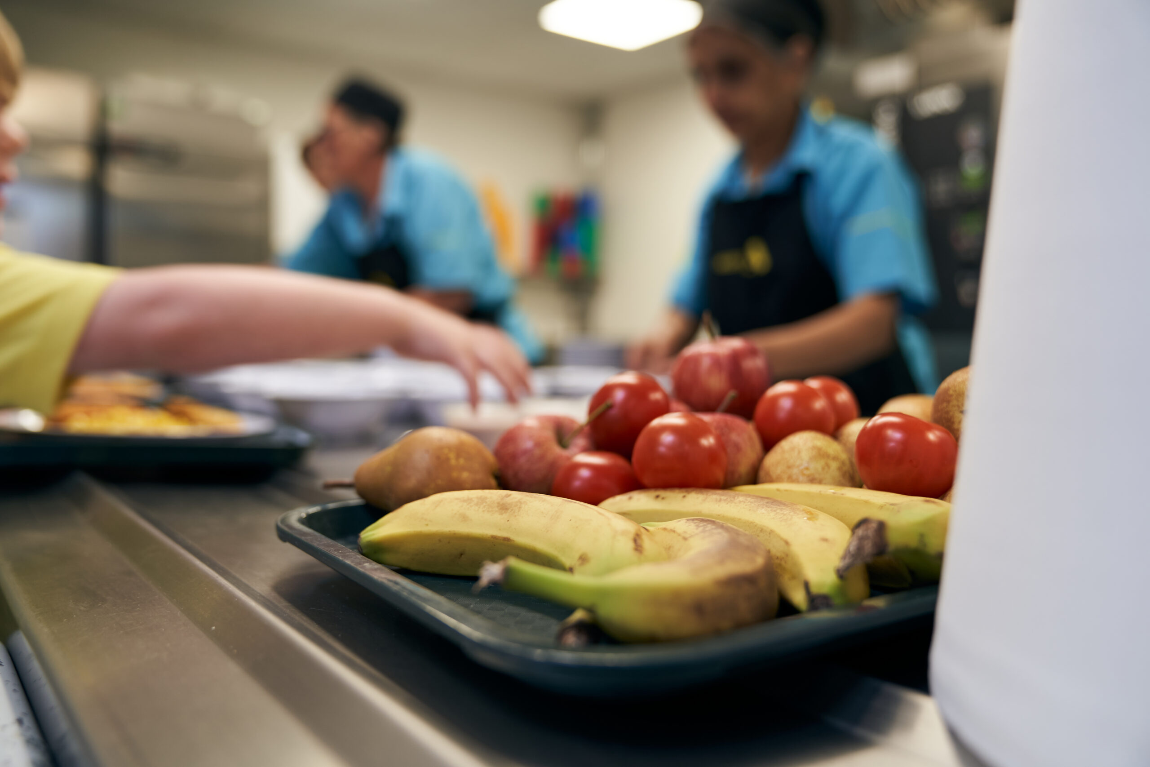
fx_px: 958
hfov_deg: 61.9
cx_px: 575
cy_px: 384
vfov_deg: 43.6
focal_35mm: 30
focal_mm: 30
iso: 100
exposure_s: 1/50
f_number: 2.8
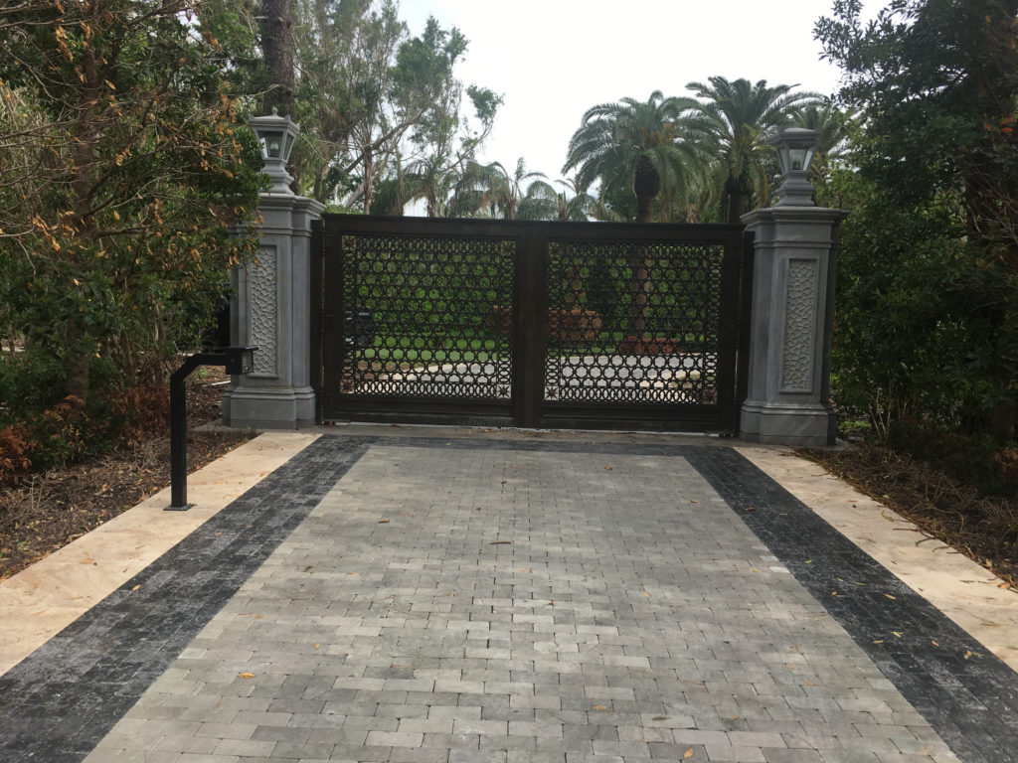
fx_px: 853
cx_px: 509
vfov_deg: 48.2
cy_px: 382
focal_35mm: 29
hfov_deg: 61.7
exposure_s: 1/1083
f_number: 2.2
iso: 25
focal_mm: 4.15
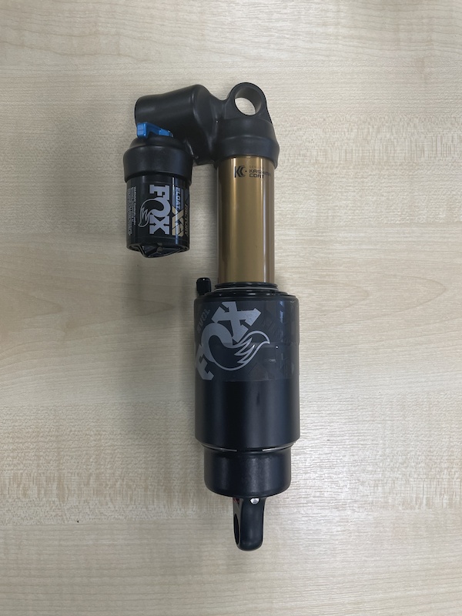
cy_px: 308
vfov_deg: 67.3
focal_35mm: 26
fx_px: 463
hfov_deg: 53.1
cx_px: 231
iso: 100
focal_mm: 4.2
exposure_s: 1/100
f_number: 1.6
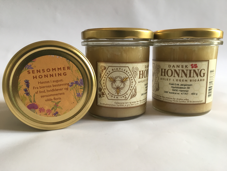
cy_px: 86
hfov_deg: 61.7
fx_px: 190
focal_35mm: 29
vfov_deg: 48.2
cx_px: 114
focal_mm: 4.15
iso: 64
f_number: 2.2
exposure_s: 1/33
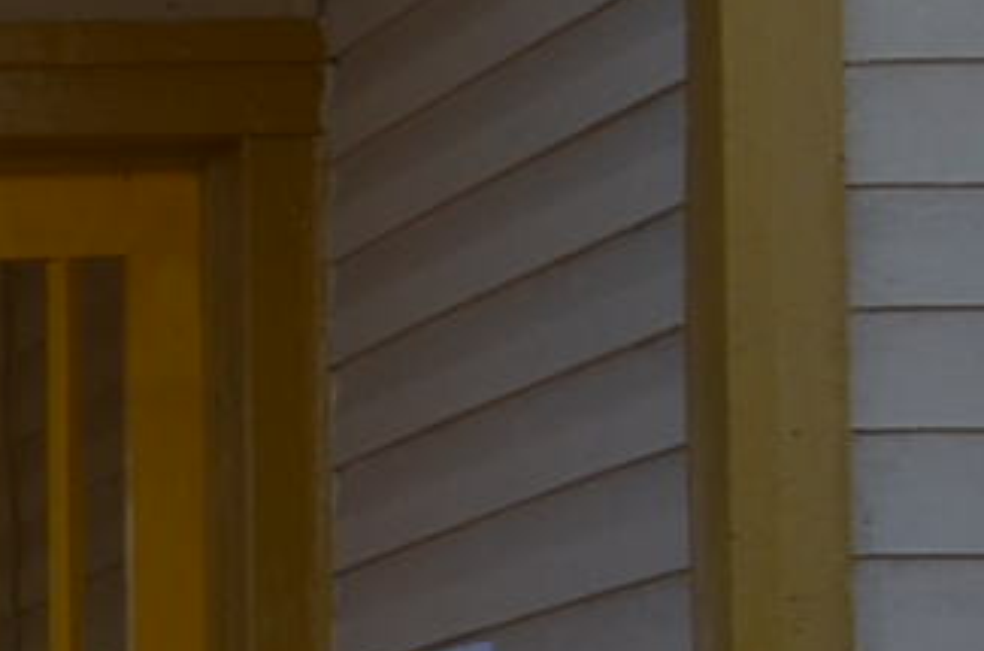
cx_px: -2546
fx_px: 6817
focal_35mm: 250
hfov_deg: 6.9
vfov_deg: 5.4
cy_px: 1005
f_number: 8
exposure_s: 1/250
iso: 160
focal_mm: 22
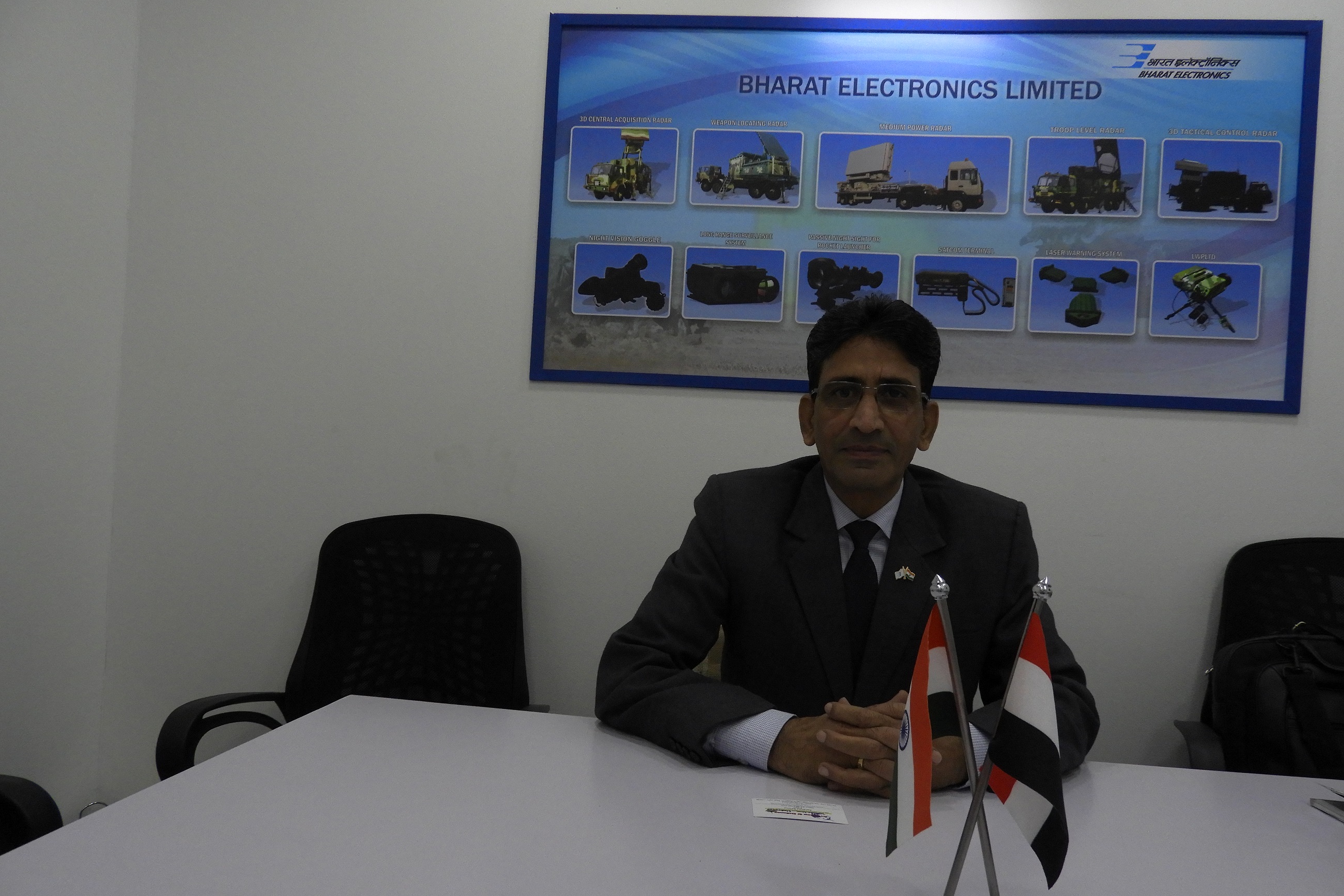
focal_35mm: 25
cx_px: 671
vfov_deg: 51.2
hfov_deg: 71.5
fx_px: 933
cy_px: 503
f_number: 3.3
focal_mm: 4.3
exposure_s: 1/125
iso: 280
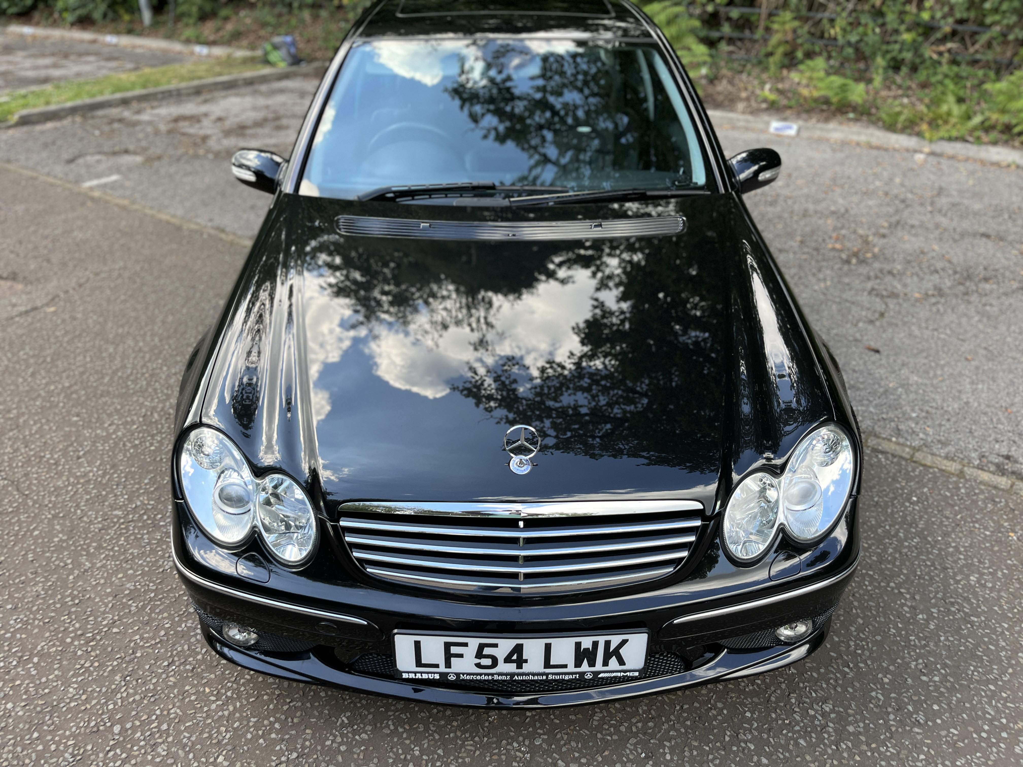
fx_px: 768
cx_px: 512
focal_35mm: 26
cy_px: 384
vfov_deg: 53.1
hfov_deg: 67.3
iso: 50
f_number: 1.6
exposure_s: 1/384
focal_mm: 5.1
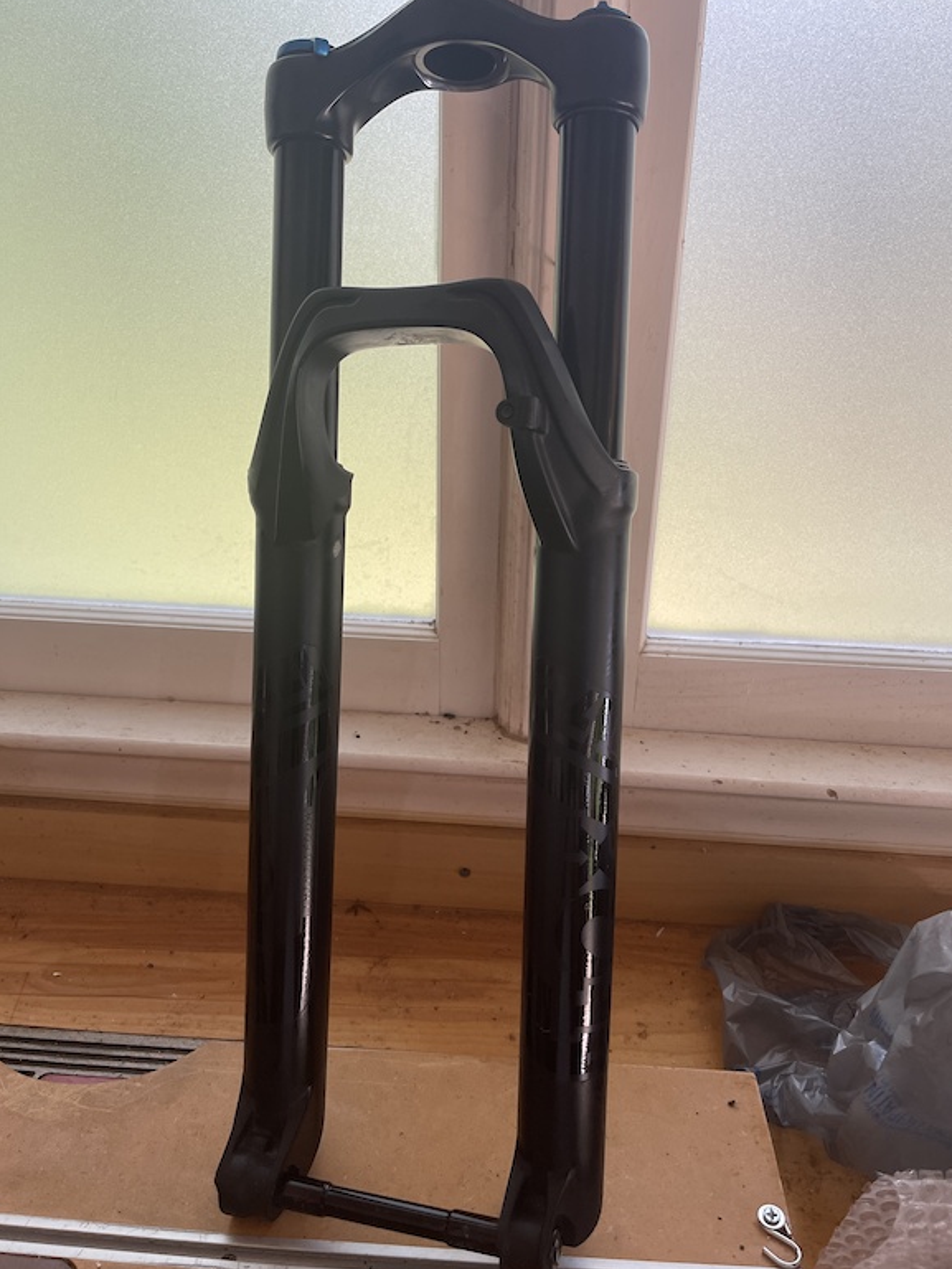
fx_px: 953
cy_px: 612
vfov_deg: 67.3
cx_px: 493
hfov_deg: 53.1
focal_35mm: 26
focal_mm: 5.1
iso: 100
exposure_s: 1/121
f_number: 1.6
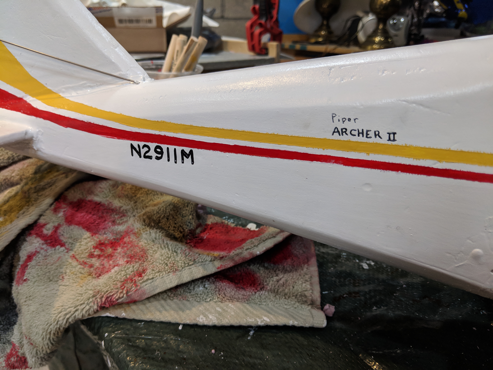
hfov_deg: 65.3
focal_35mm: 27
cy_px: 185
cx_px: 246
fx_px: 385
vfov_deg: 51.4
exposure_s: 1/120
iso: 281
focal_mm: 4.44
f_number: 1.8
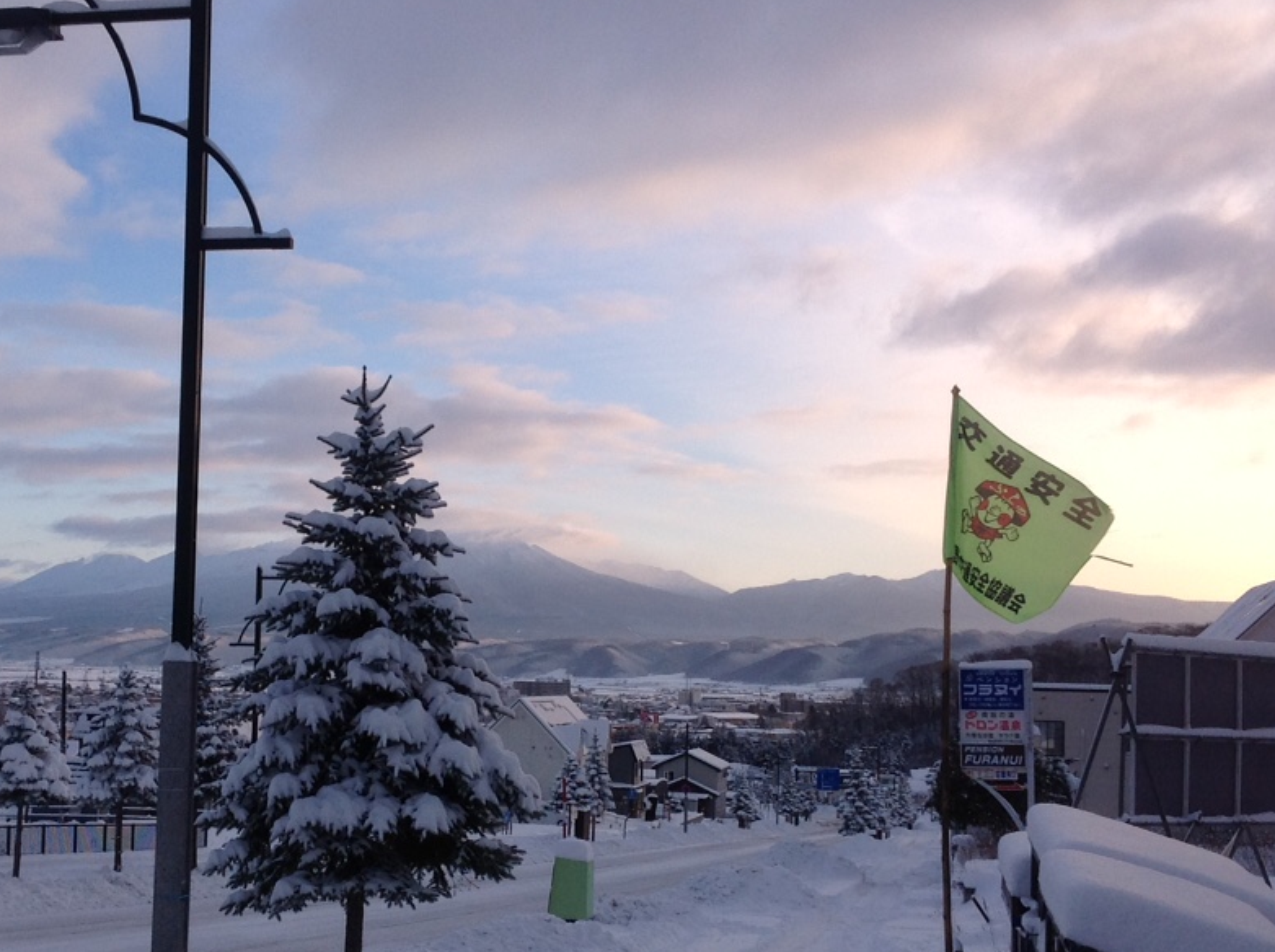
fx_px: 2133
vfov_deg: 25.1
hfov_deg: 33.0
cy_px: 562
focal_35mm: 58
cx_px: 445
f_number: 2.4
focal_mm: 4.28
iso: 50
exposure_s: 1/889
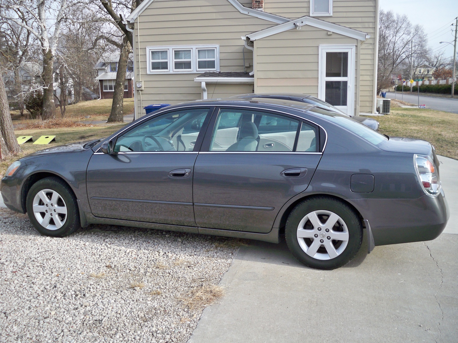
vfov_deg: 40.7
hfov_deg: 52.6
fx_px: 463
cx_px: 229
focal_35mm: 35
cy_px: 172
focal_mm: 6.3
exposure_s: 1/500
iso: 80
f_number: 3.1
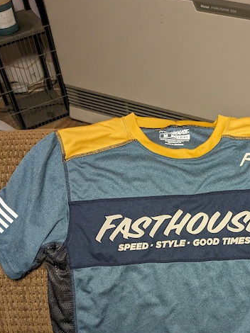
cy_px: 252
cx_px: 186
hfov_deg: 31.0
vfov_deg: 40.1
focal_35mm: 46
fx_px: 443
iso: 548
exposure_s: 1/60
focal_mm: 4.38
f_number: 1.73
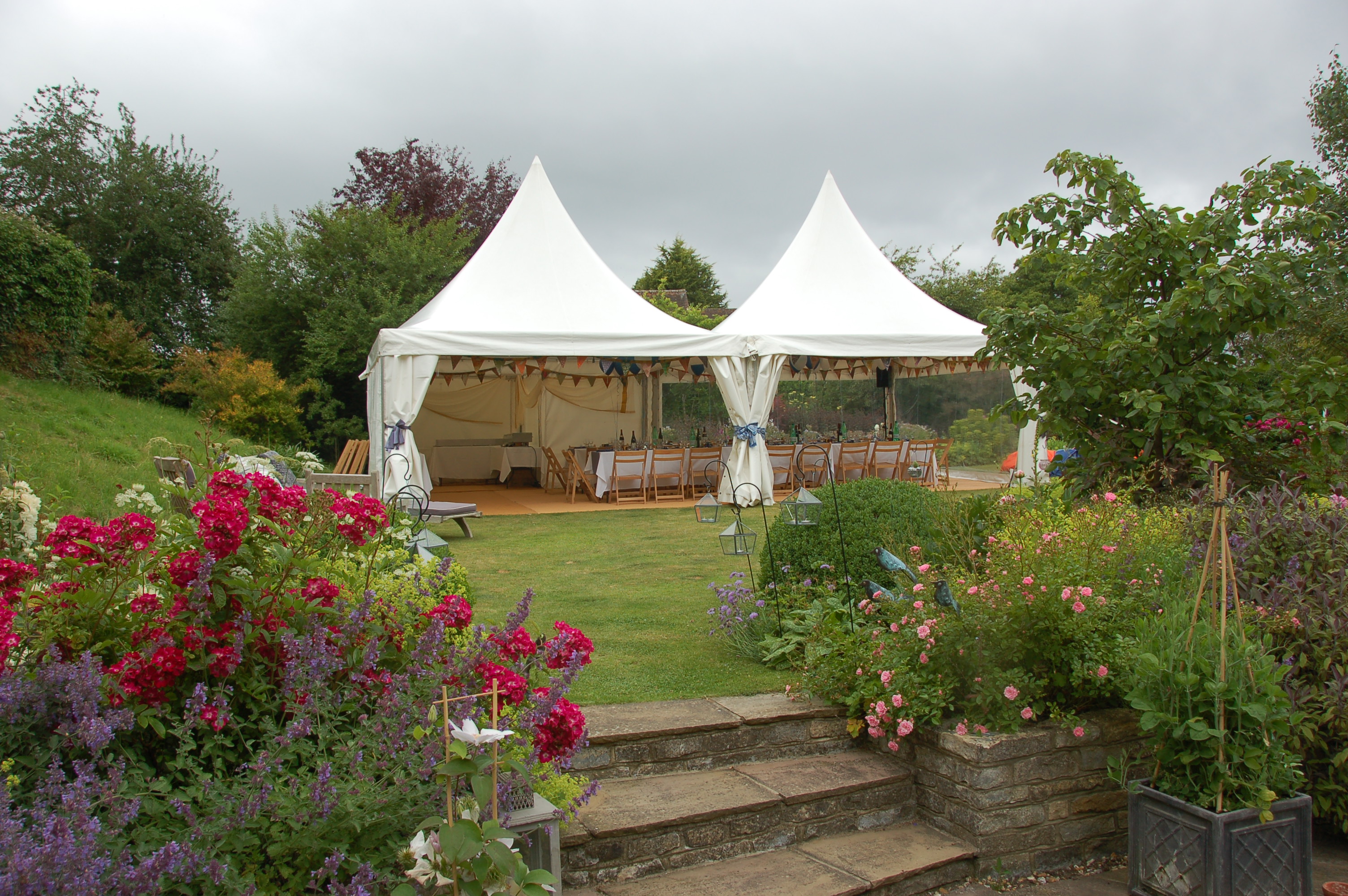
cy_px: 448
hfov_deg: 67.4
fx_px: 1010
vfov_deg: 47.8
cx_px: 674
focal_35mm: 27
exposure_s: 1/160
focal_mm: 18
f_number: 6.3
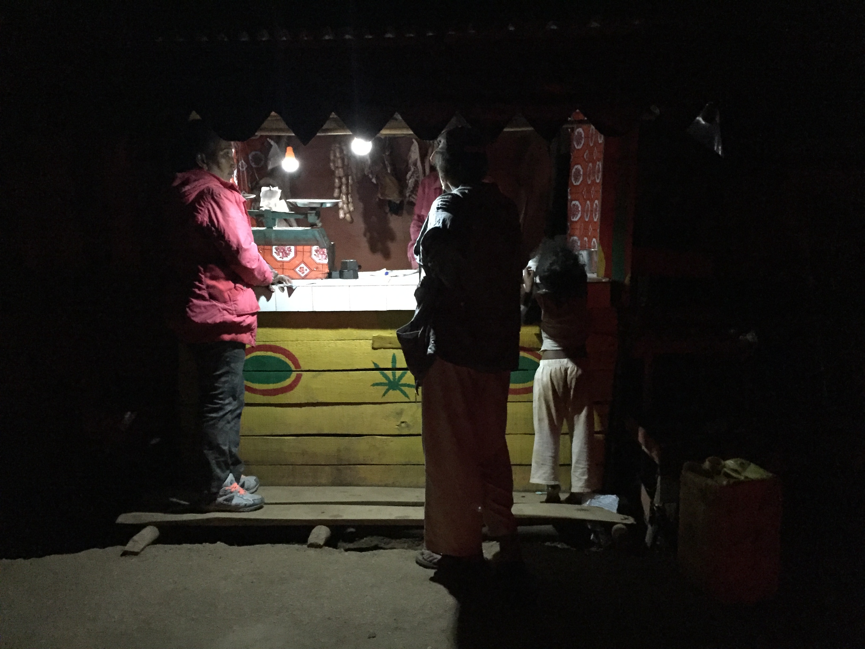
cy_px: 324
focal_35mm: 29
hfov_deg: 61.7
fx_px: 725
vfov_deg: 48.2
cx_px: 432
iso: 2000
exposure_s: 1/17
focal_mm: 4.15
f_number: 2.2
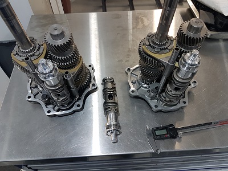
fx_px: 171
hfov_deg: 67.3
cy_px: 86
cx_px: 114
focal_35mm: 26
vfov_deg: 53.1
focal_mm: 4.2
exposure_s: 1/50
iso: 100
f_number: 1.7
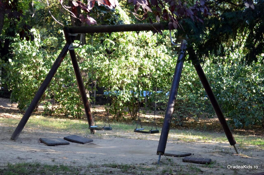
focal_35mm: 63
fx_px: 461
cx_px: 132
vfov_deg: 21.5
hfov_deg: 32.0
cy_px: 88
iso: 400
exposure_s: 1/80
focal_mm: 42
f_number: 5.3
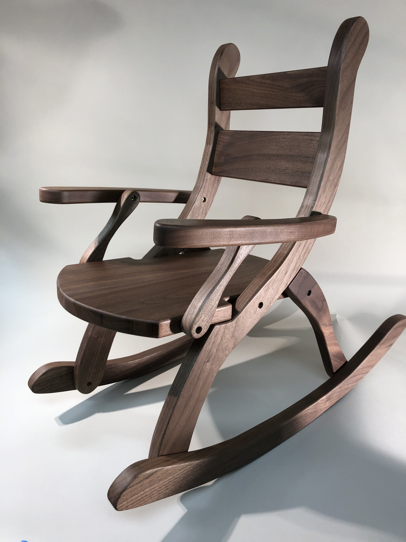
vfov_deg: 63.4
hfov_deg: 49.7
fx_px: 438
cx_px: 203
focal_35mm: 28
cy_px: 271
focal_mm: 3.99
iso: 64
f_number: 1.8
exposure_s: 1/120
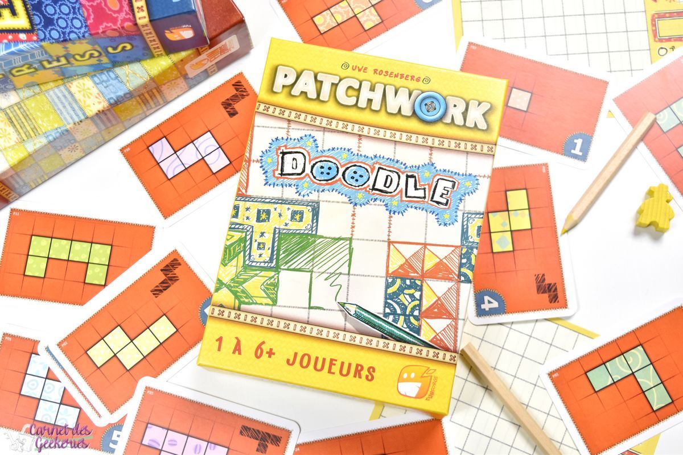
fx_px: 1081
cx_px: 342
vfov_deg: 23.8
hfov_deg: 35.1
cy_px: 228
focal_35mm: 57
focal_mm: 38
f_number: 4.8
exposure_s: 1/60
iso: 320
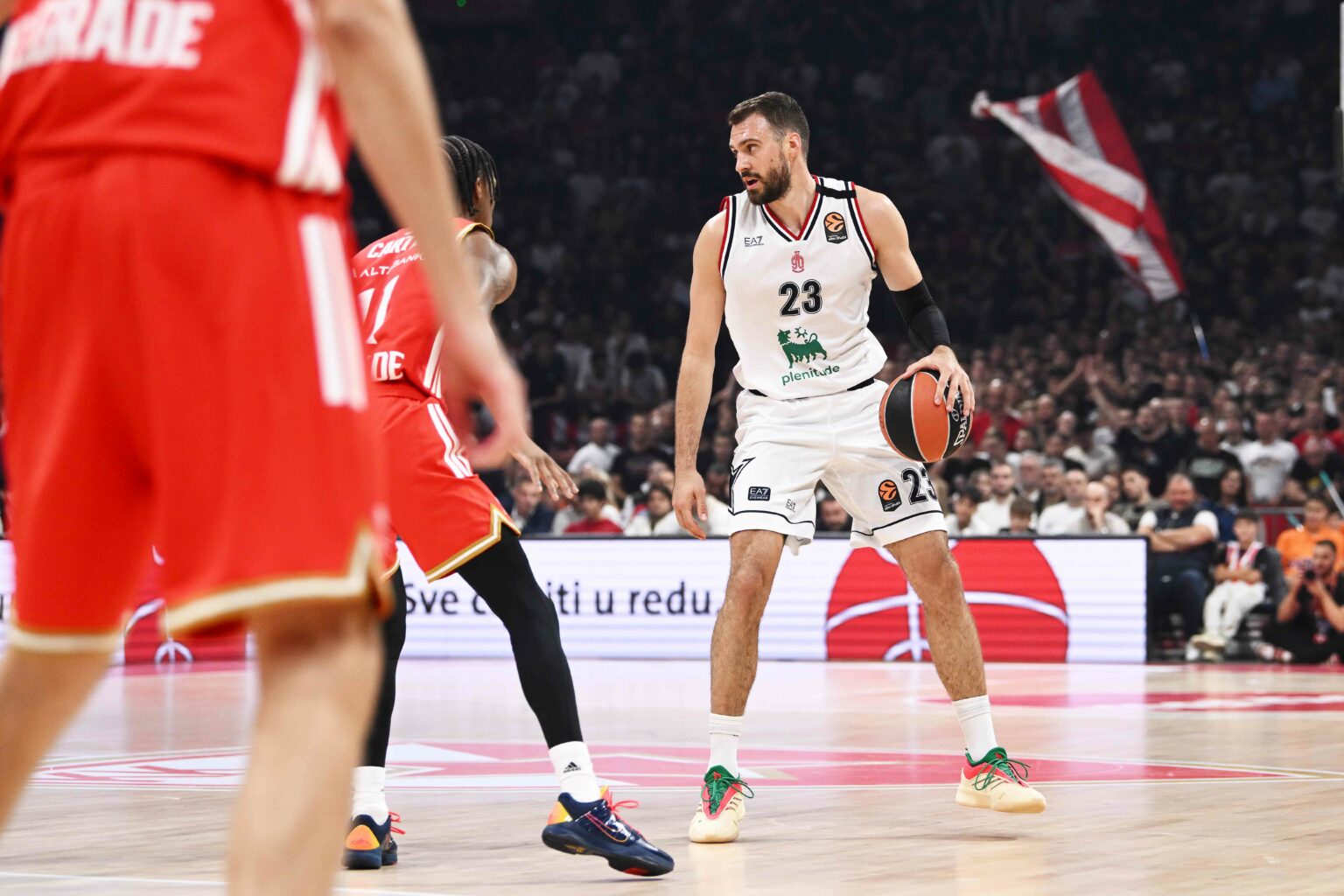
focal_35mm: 105
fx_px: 3920
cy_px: 448
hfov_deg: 19.5
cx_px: 672
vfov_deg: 13.0
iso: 2000
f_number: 3.5
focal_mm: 105
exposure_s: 1/2000
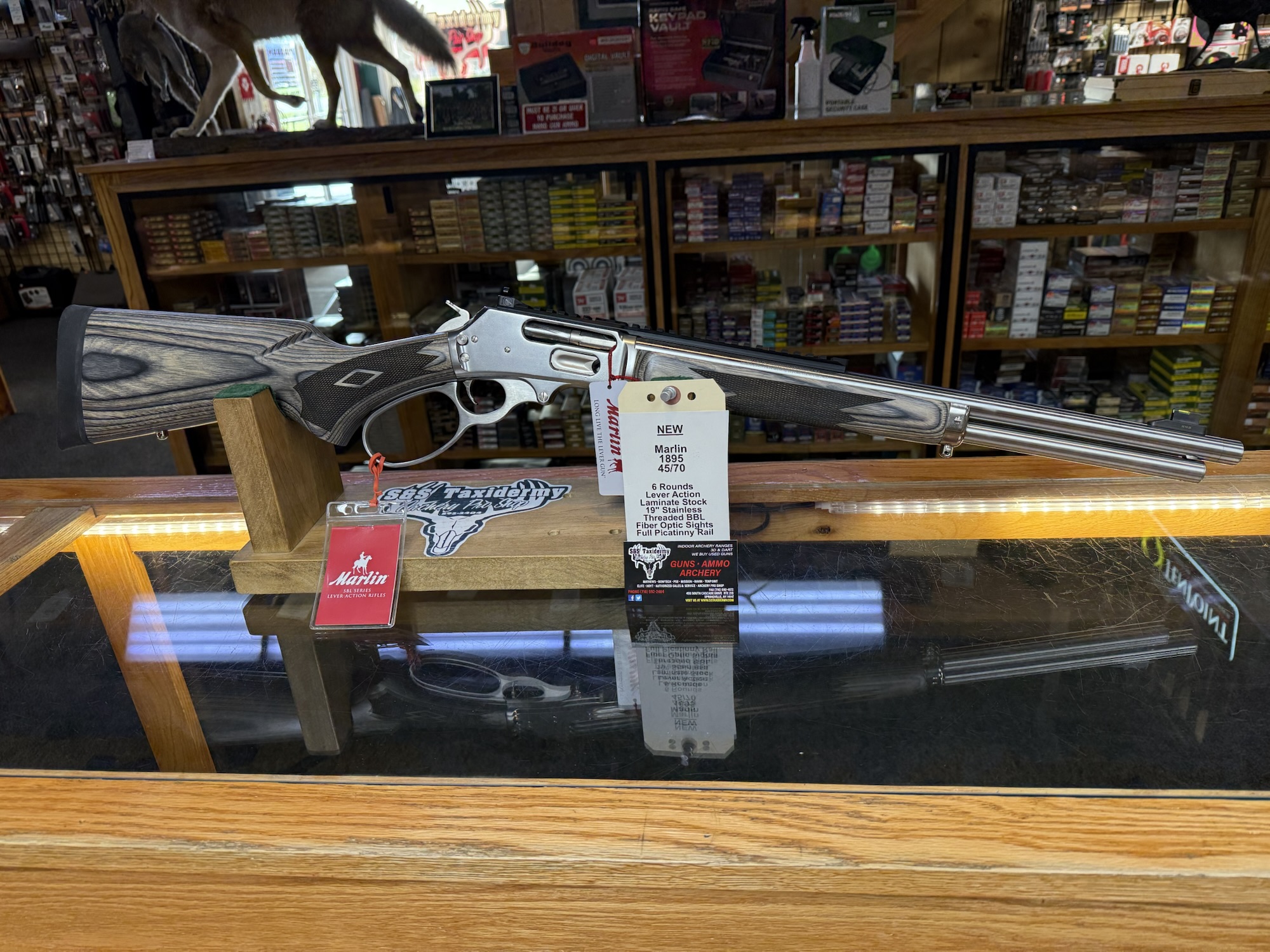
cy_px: 476
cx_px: 635
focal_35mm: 24
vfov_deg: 56.8
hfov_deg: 71.6
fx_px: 881
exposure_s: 1/120
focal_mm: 6.76
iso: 200
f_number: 1.78
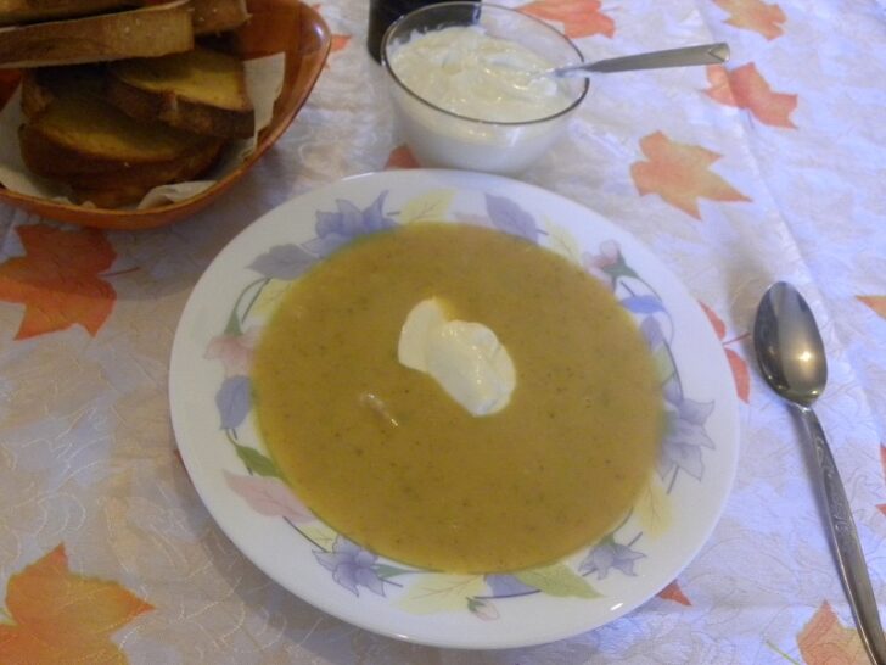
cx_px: 443
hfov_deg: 61.7
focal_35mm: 29
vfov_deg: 48.2
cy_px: 332
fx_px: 742
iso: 400
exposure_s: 1/31.5
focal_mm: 5.2
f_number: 2.8
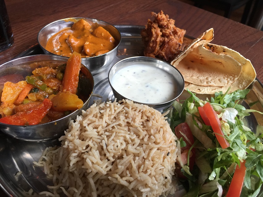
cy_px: 98
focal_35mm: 29
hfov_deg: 61.7
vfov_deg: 48.2
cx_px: 132
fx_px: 220
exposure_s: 1/33
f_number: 2.2
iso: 32
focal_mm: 4.15
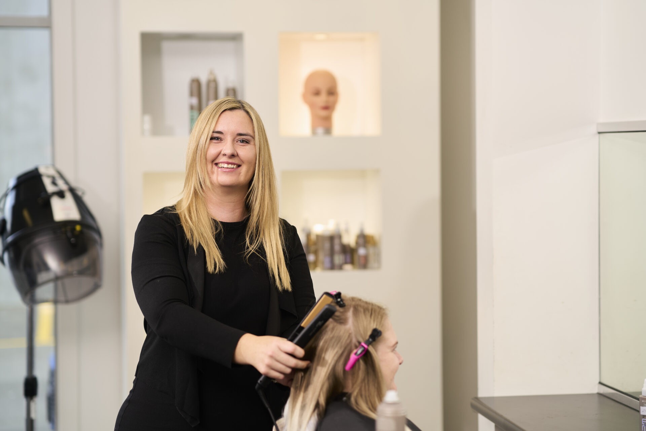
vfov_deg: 16.1
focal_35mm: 85
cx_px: 323
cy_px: 216
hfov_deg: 23.9
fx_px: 1526
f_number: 2
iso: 200
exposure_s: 1/320
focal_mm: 85
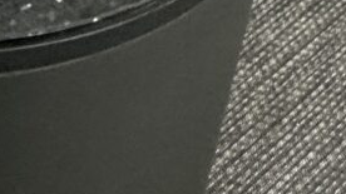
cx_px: -125
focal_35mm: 113
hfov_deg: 17.6
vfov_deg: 8.9
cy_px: -378
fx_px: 1036
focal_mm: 2.22
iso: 320
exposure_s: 1/50
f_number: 2.2
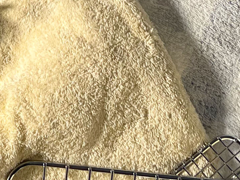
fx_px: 1013
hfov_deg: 13.4
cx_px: 8
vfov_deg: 9.6
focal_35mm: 146
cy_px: -157
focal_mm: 5.7
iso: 40
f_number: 1.5
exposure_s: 1/220
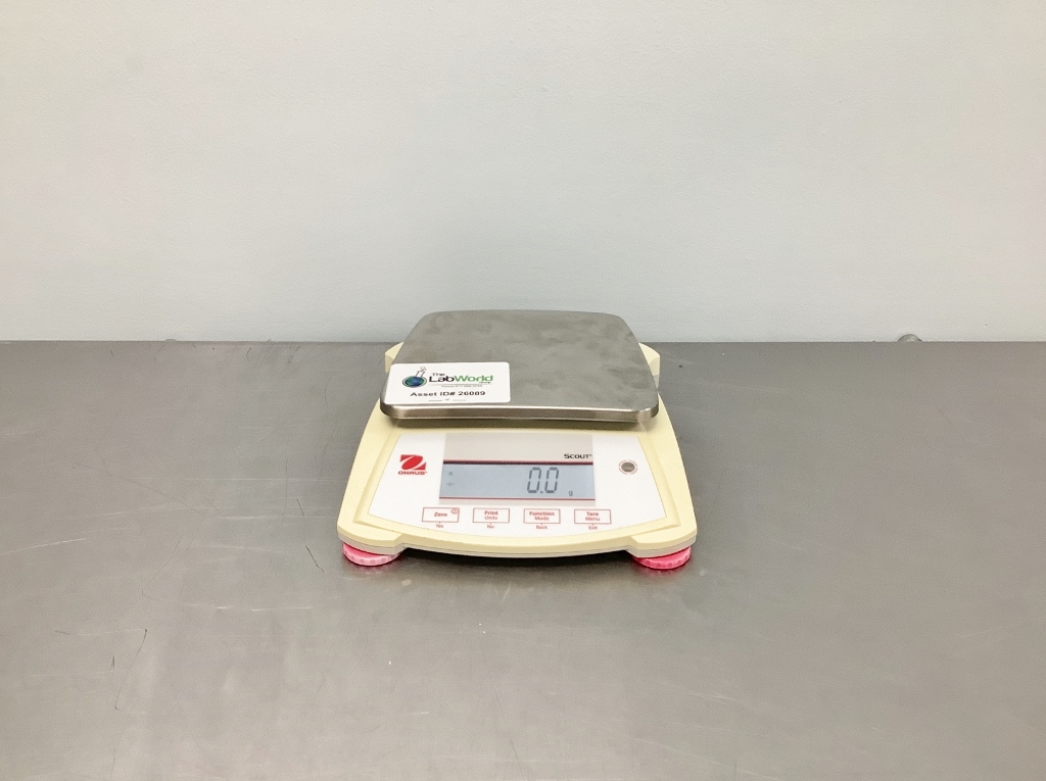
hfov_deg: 58.4
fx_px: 935
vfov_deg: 45.3
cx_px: 523
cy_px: 390
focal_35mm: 31
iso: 160
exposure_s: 1/60
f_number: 2.4
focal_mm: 3.3
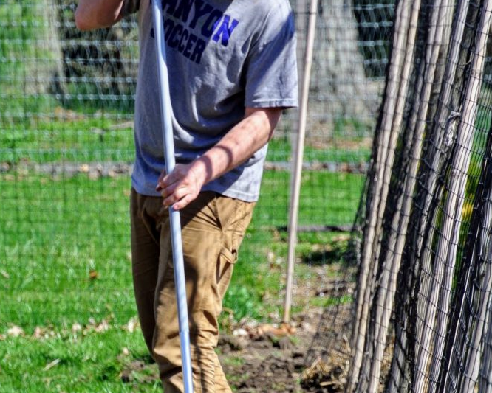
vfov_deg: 3.5
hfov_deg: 4.4
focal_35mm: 440
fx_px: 6408
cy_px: 262
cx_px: 273
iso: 100
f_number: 5.3
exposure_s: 1/320
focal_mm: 100.9
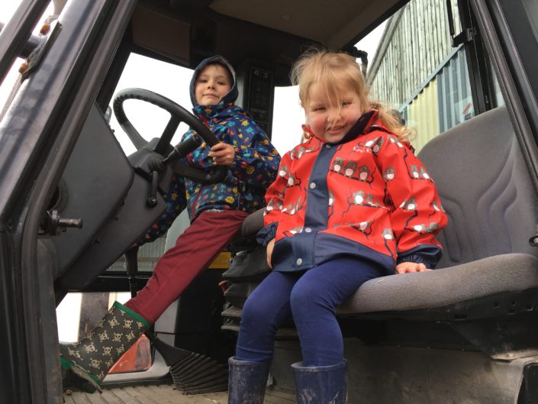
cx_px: 269
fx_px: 451
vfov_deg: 48.2
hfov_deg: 61.7
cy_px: 202
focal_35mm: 29
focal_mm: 4.15
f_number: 2.2
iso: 25
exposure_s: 1/100
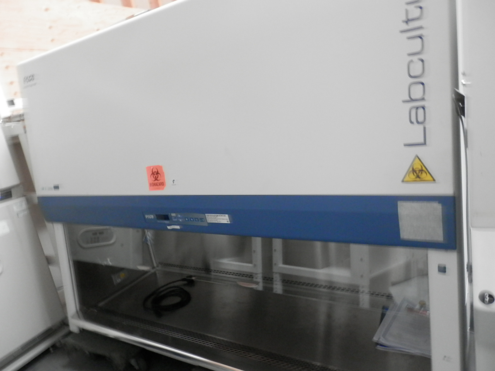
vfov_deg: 54.9
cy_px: 186
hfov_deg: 69.4
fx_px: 357
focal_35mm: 25
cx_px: 248
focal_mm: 4.5
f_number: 3
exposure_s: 1/4
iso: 400
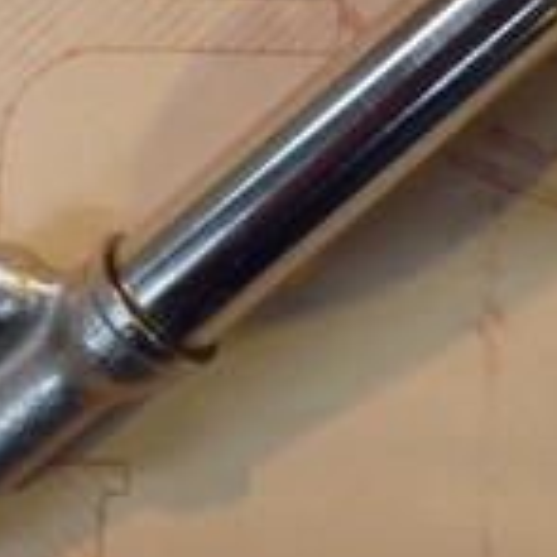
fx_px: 1092
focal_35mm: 60
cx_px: 417
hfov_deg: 28.2
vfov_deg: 27.4
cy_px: 34
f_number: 3.3
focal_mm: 4.3
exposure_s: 1/60
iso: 320
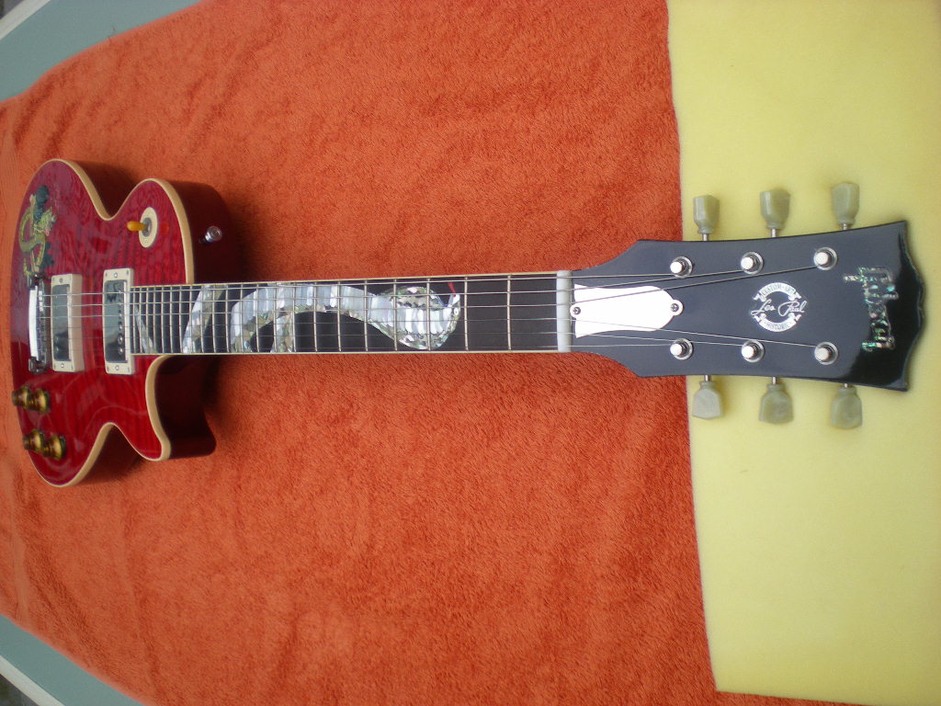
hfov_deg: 49.0
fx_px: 1033
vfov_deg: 37.7
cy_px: 353
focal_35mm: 38
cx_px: 470
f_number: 3.1
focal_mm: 6.3
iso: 50
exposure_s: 1/75.3
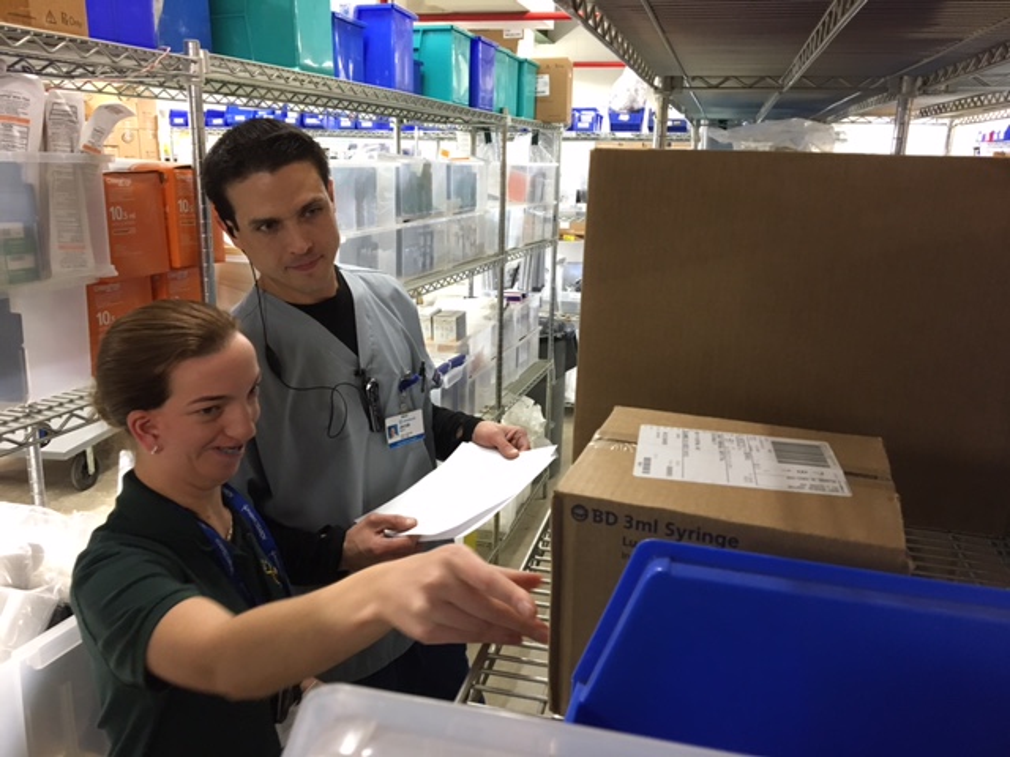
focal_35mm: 29
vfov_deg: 48.2
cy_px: 378
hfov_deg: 61.7
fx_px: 846
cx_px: 505
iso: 200
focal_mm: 4.15
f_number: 2.2
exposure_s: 1/24
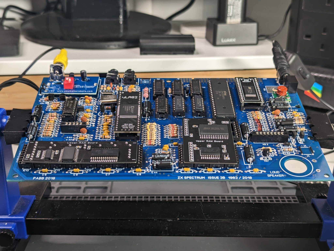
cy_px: 126
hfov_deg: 39.6
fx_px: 464
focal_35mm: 48
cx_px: 167
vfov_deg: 30.3
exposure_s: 1/39.9
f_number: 1.85
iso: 53
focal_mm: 6.81
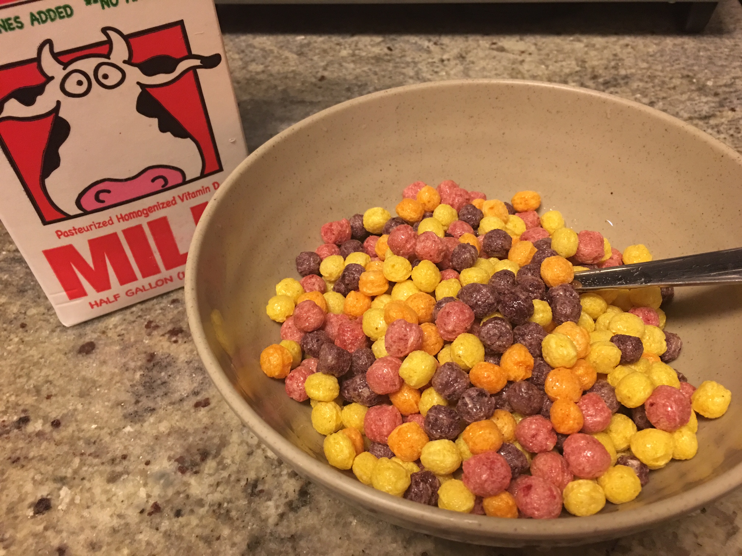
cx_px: 371
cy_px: 278
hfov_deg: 61.7
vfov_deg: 48.2
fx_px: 622
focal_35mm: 29
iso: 100
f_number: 2.2
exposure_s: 1/8
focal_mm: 4.15
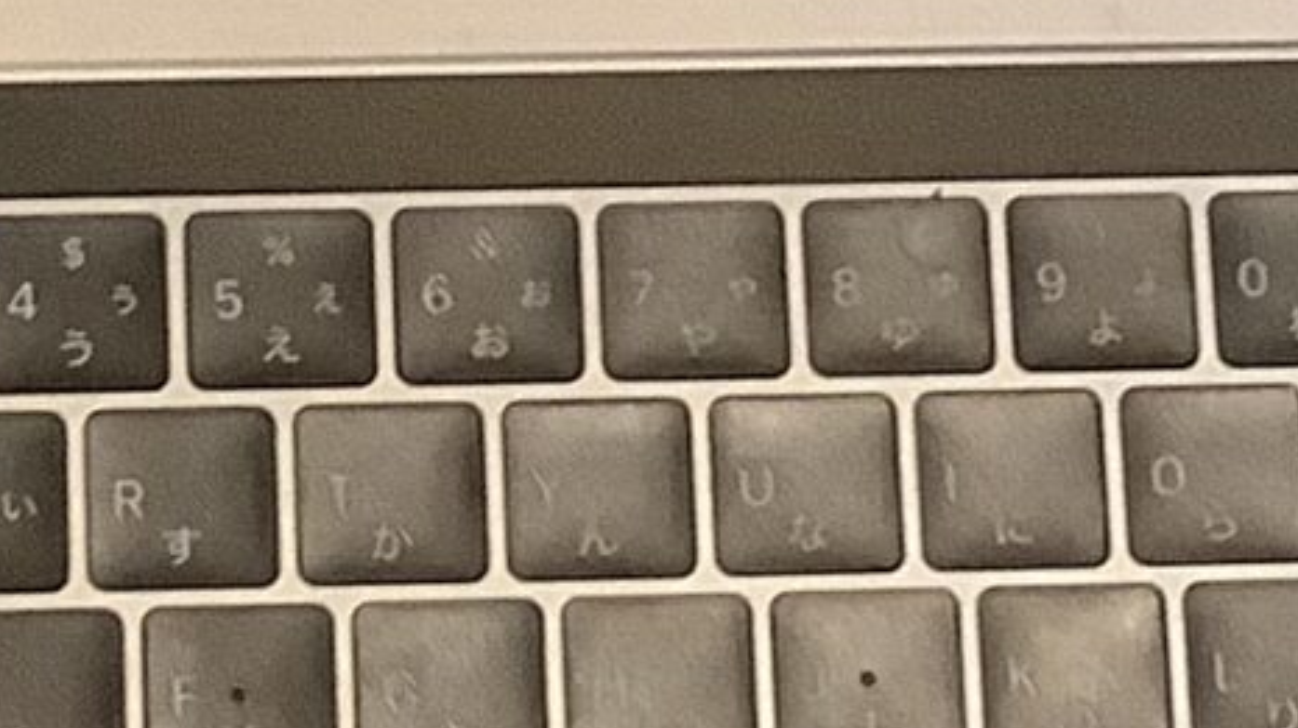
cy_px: 148
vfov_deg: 6.5
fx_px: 6398
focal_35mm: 186
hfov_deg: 11.6
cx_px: 729
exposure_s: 1/50
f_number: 2.4
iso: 400
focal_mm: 3.3
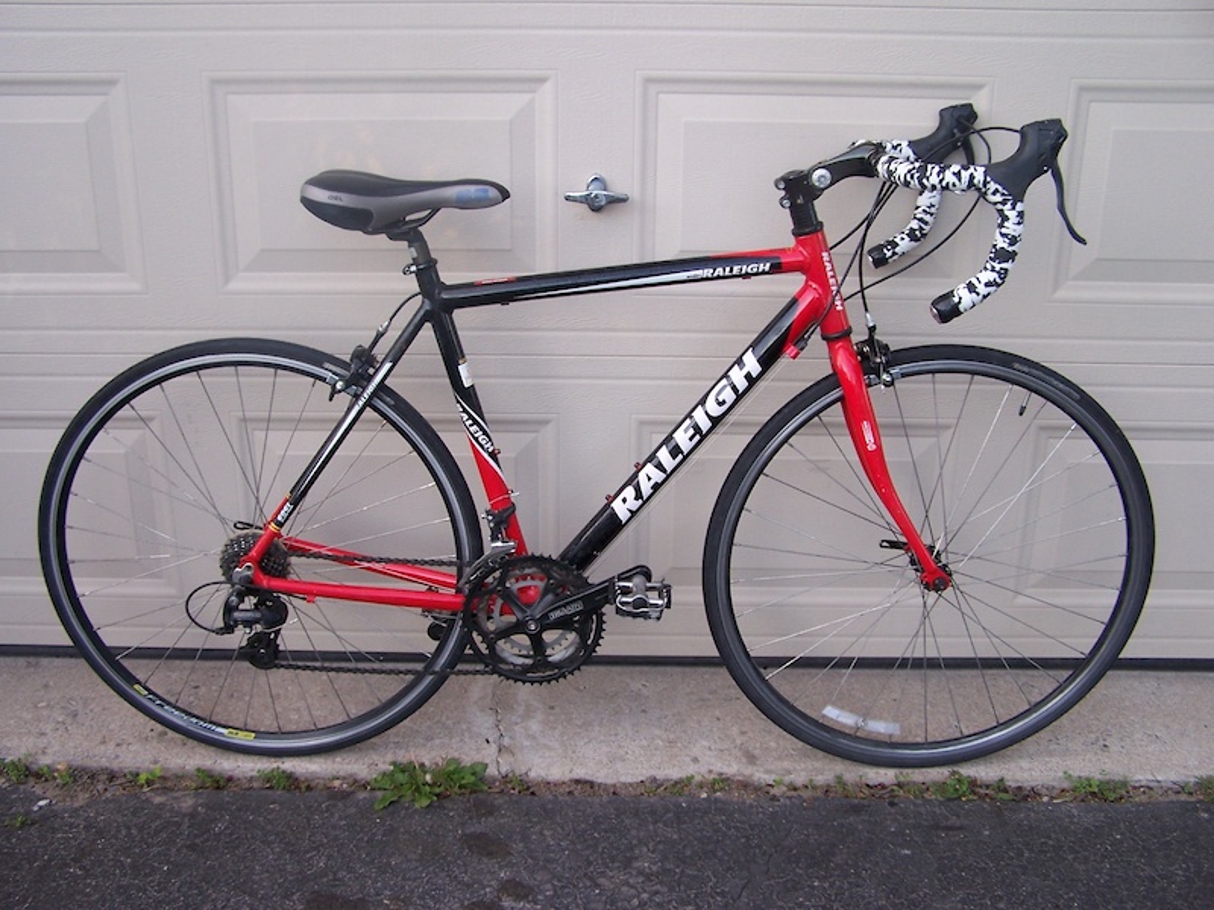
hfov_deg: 49.0
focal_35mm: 38
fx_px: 1333
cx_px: 607
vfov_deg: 37.7
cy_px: 455
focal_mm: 6.3
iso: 80
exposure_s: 1/80
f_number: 2.8
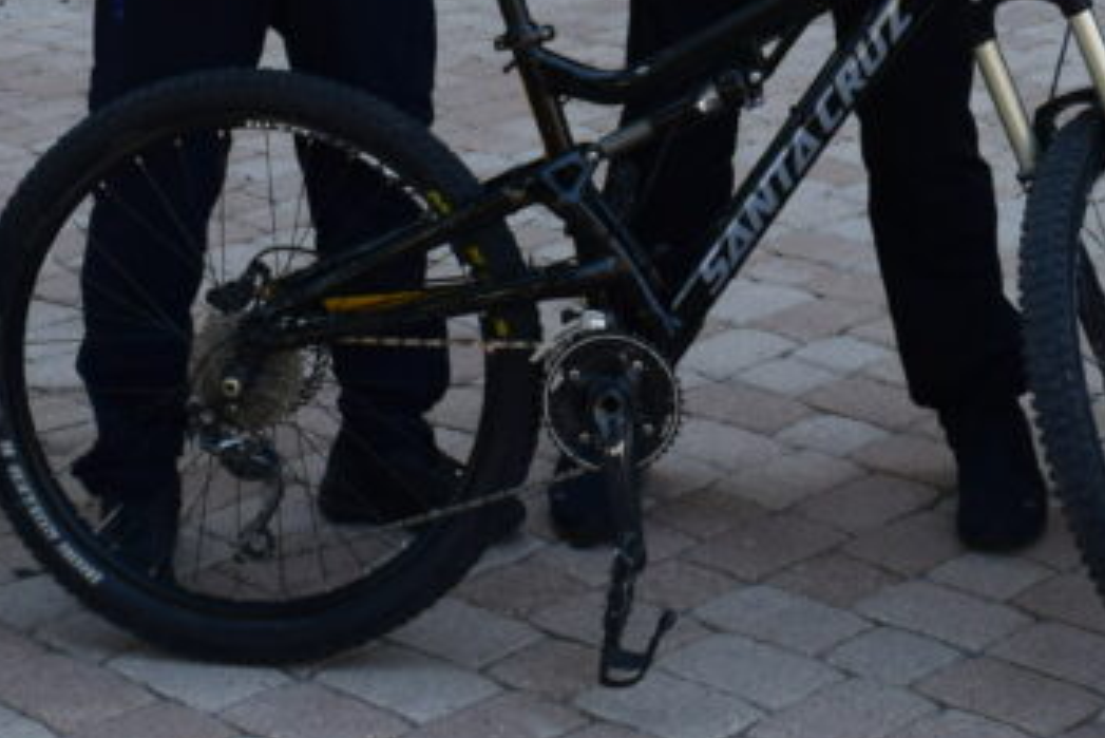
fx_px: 3040
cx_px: 782
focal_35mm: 99
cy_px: -573
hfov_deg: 20.5
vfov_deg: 12.6
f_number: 9
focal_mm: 18
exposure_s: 1/100
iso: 400
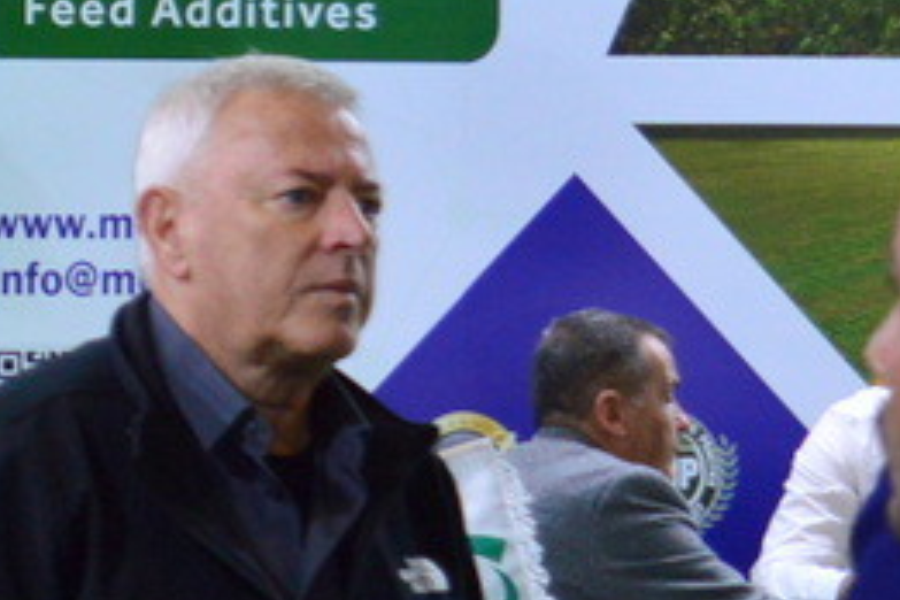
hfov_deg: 12.7
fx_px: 3675
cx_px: -734
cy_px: -260
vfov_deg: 9.1
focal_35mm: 147
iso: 500
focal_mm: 20
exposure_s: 1/125
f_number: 3.8
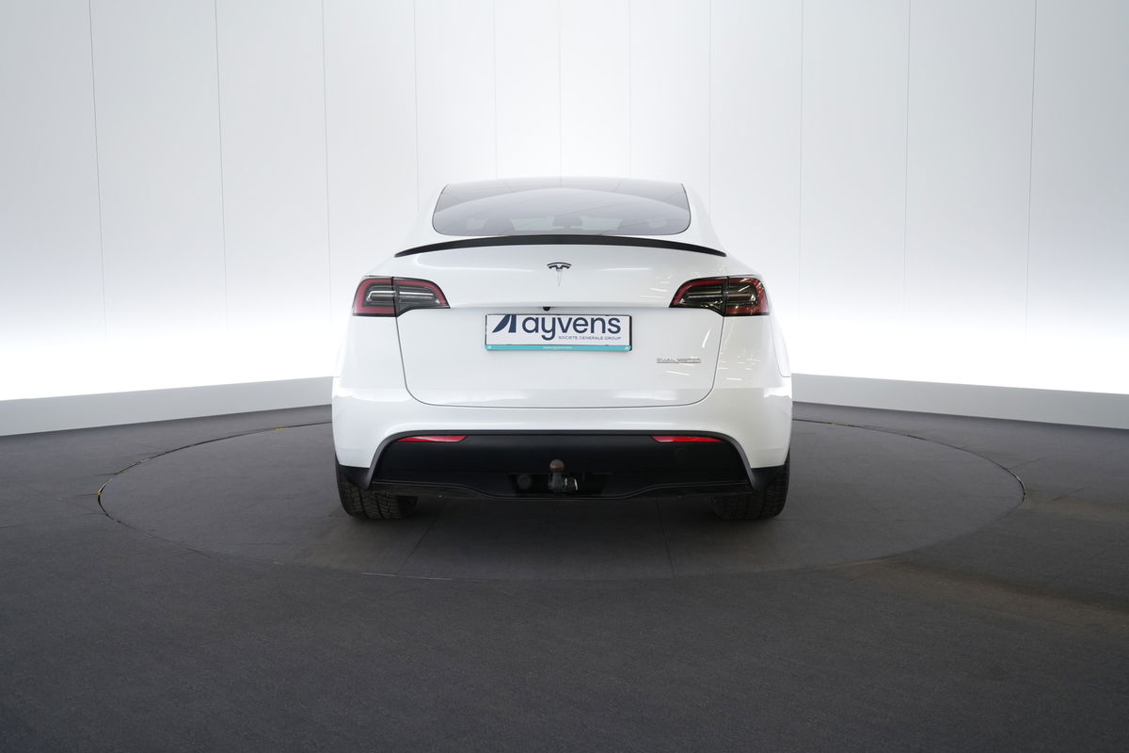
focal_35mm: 33
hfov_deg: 57.2
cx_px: 564
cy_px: 376
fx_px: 1035
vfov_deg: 40.0
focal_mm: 33
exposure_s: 1/50
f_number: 5.6
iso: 800
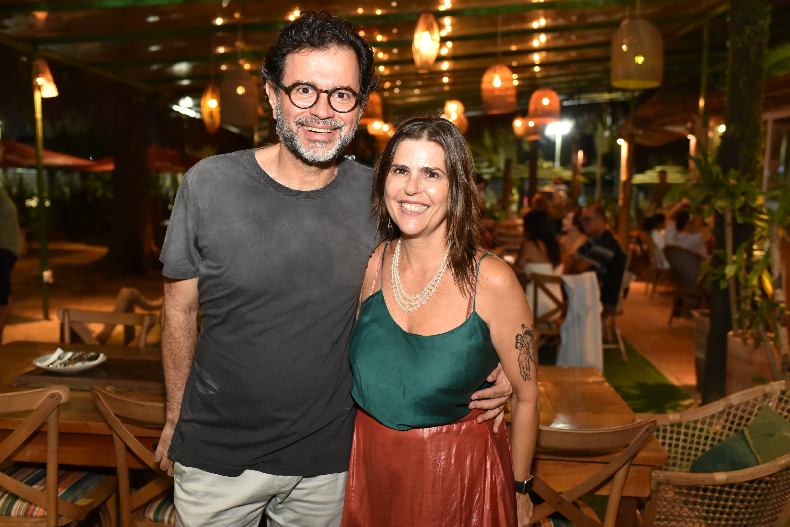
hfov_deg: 54.4
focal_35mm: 35
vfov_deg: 37.9
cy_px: 264
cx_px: 395
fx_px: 768
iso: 2500
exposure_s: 1/100
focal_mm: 35
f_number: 3.2
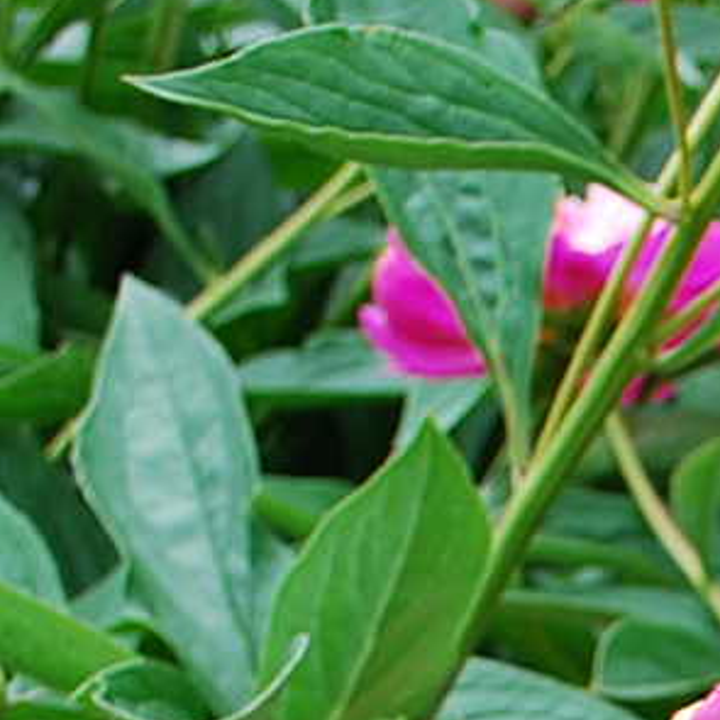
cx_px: 1931
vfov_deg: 8.9
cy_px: 1472
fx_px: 4330
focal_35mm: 184
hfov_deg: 8.4
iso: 100
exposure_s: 1/160
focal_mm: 22
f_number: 6.3
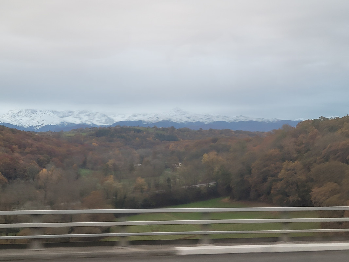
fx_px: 262
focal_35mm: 26
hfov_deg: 67.3
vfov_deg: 53.1
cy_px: 131
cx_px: 174
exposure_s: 1/100
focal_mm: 5.4
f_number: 1.8
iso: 80
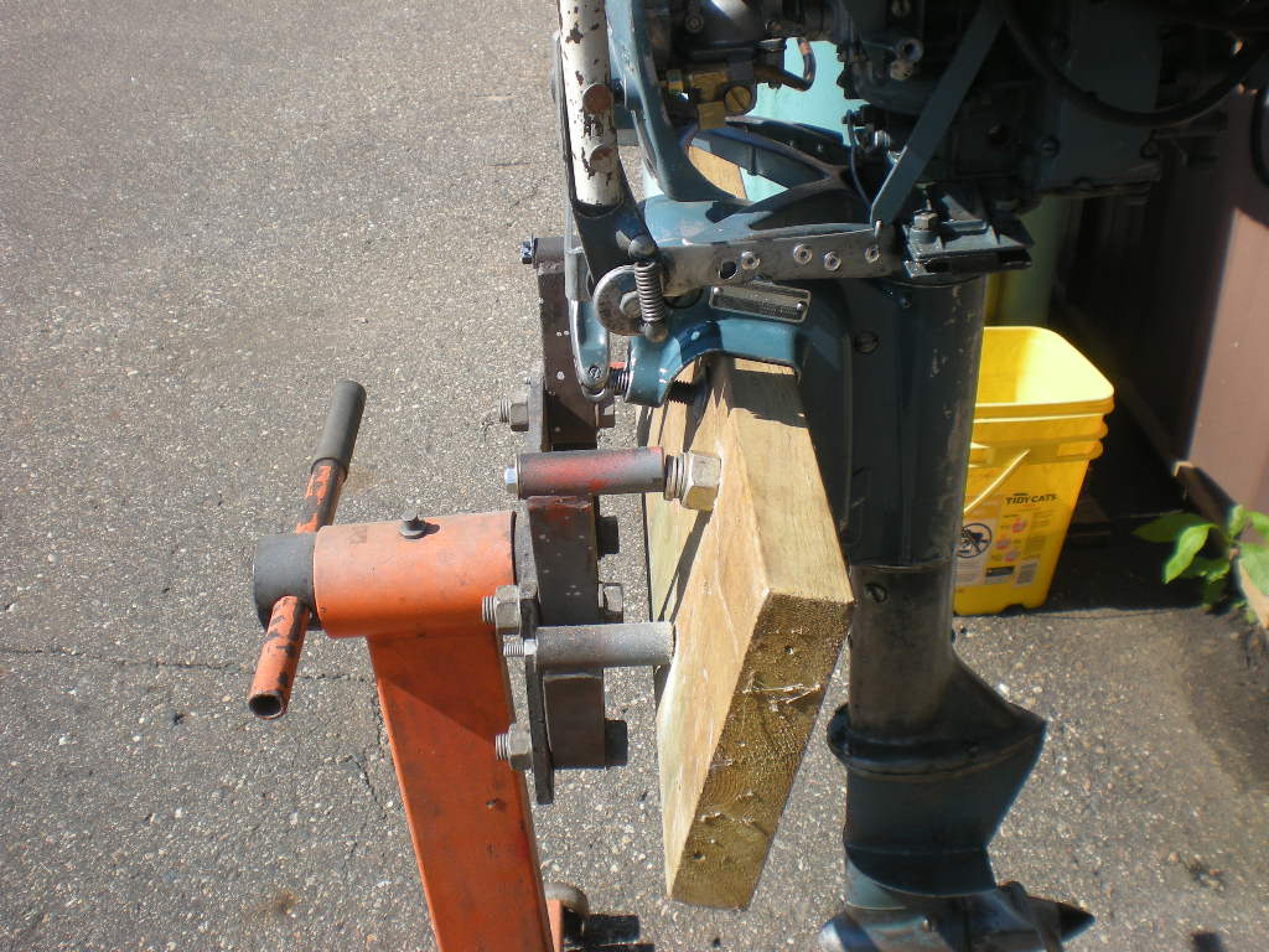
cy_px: 476
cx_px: 634
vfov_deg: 37.7
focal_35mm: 38
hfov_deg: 49.0
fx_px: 1393
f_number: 4.6
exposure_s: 1/215
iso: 64
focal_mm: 6.3
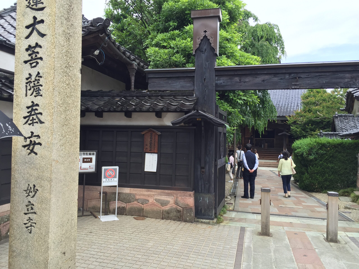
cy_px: 134
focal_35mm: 29
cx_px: 180
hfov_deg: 61.7
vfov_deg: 48.2
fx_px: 301
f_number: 2.2
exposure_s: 1/373
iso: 32
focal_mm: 4.15
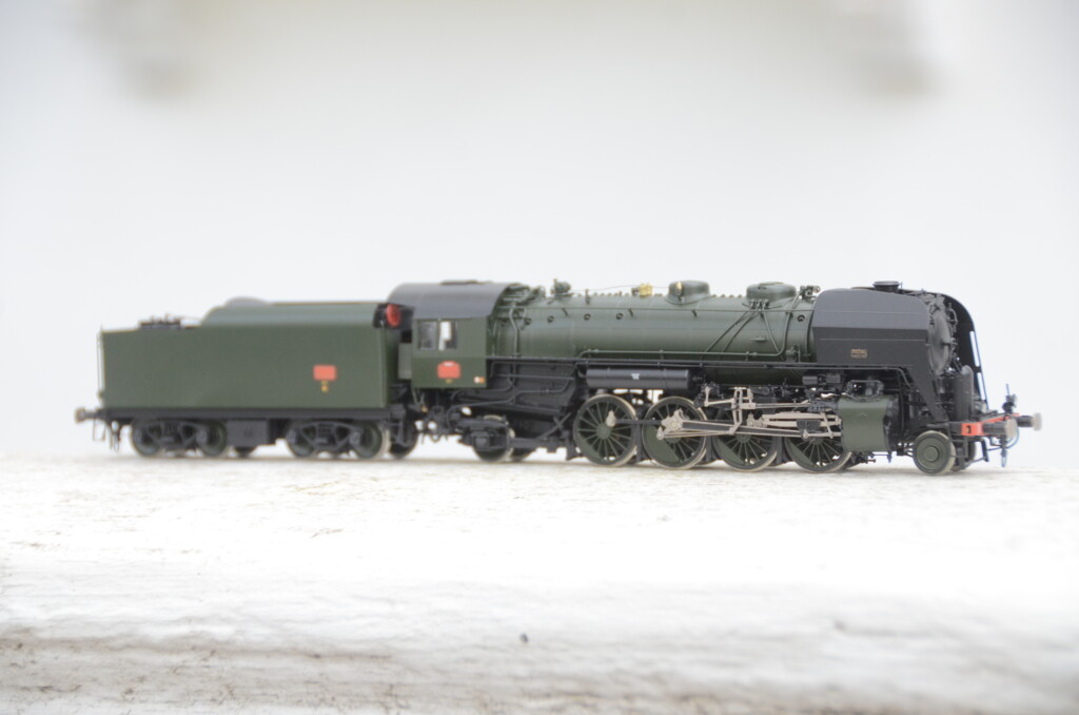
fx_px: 4037
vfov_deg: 10.1
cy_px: 358
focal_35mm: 135
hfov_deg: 15.2
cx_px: 540
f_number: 5.3
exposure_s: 1/250
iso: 640
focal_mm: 90
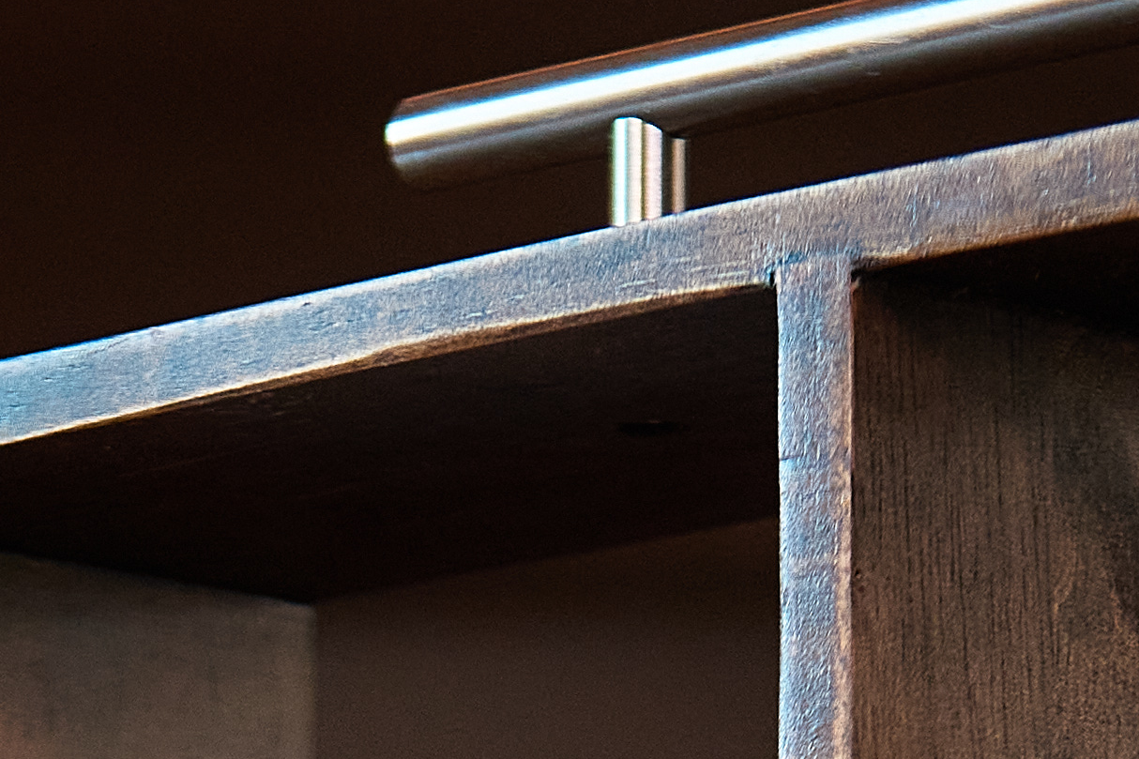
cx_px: -300
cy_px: 2158
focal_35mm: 299
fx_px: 9458
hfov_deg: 6.8
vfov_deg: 4.4
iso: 1000
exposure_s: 1/320
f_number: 2.8
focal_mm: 45
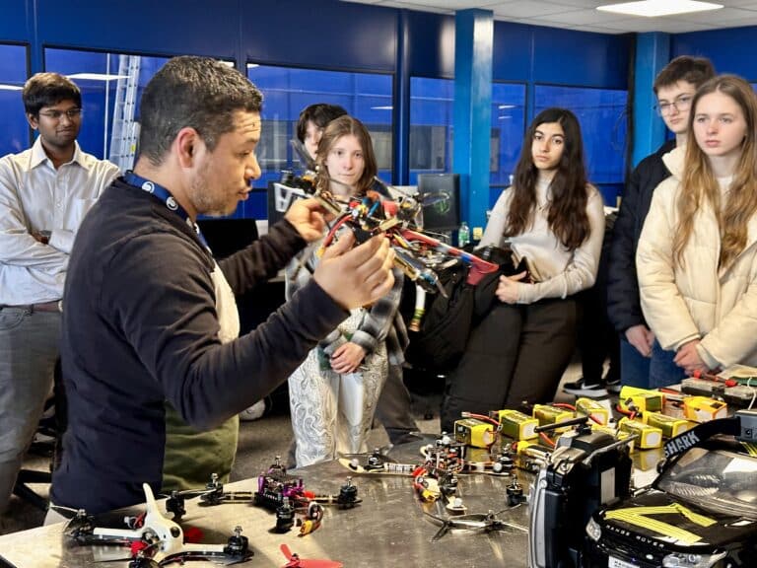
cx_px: 378
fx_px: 1050
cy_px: 284
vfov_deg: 30.3
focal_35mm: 48
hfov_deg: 39.7
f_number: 1.78
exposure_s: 1/50
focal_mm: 6.86
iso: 250
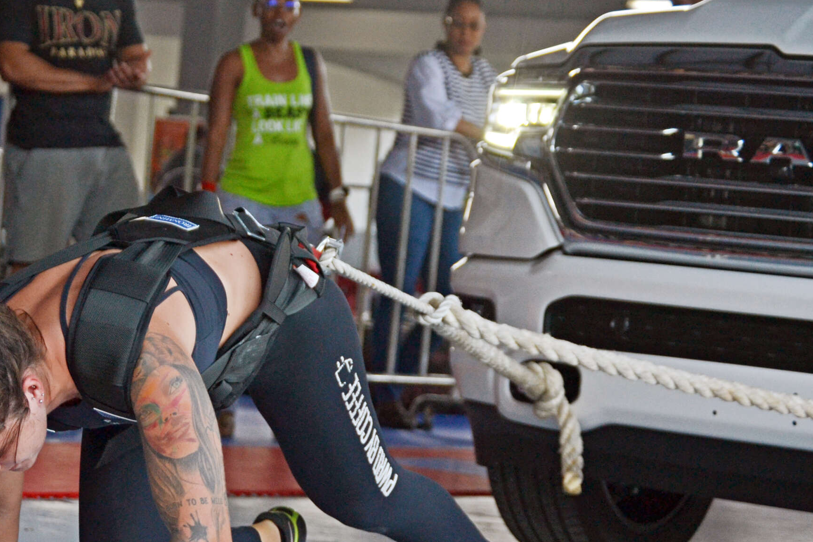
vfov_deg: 11.1
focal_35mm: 123
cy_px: 383
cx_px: 237
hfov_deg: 16.6
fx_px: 2772
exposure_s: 1/500
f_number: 4
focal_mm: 55
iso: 640
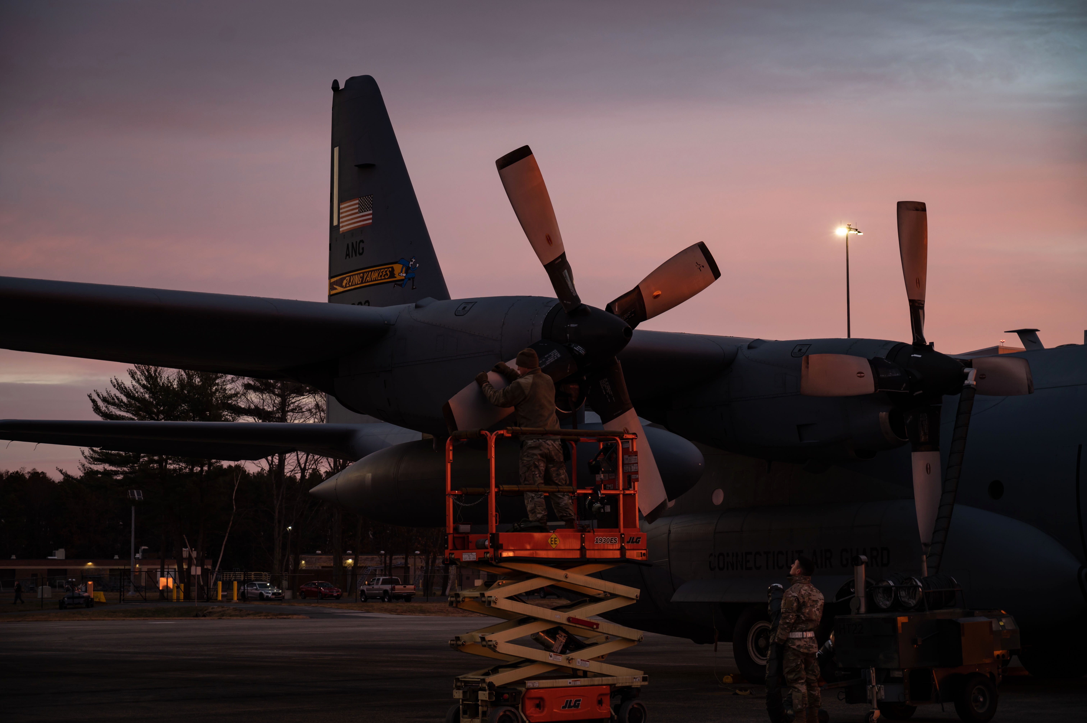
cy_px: 362
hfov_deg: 28.9
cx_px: 544
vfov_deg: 19.4
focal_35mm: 70
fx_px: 2112
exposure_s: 1/40
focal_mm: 70
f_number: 4.5
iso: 200
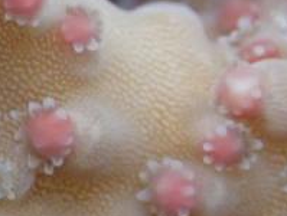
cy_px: 94
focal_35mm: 172
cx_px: -192
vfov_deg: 8.7
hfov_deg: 10.9
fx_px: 1429
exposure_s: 1/40
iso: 1600
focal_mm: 8.99
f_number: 3.2
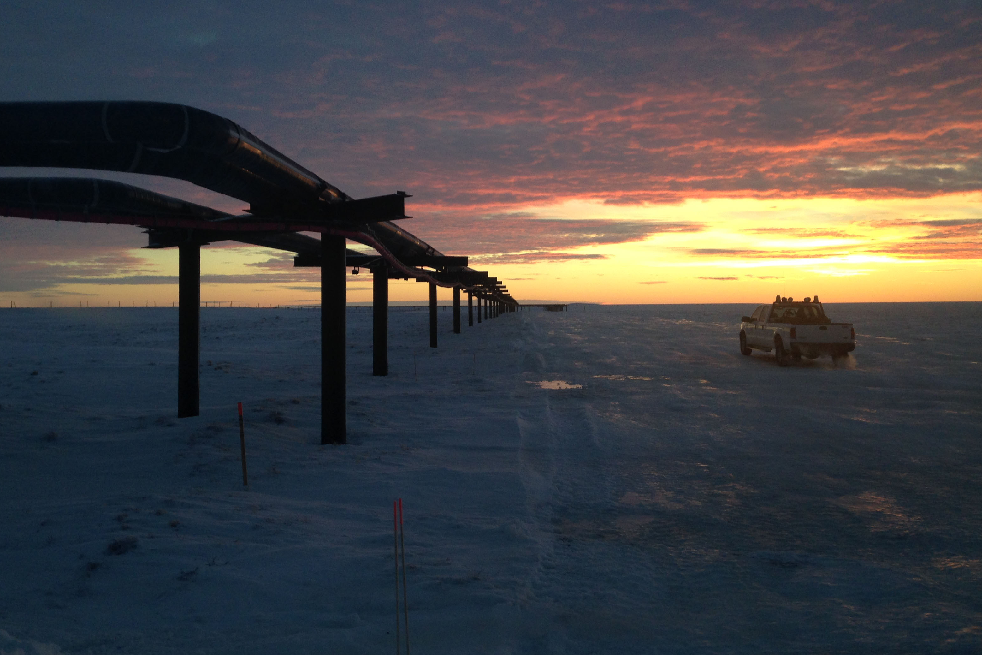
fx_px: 982
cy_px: 280
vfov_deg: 36.8
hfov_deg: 53.1
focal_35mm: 36
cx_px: 471
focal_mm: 4.12
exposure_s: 1/120
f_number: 2.4
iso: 80
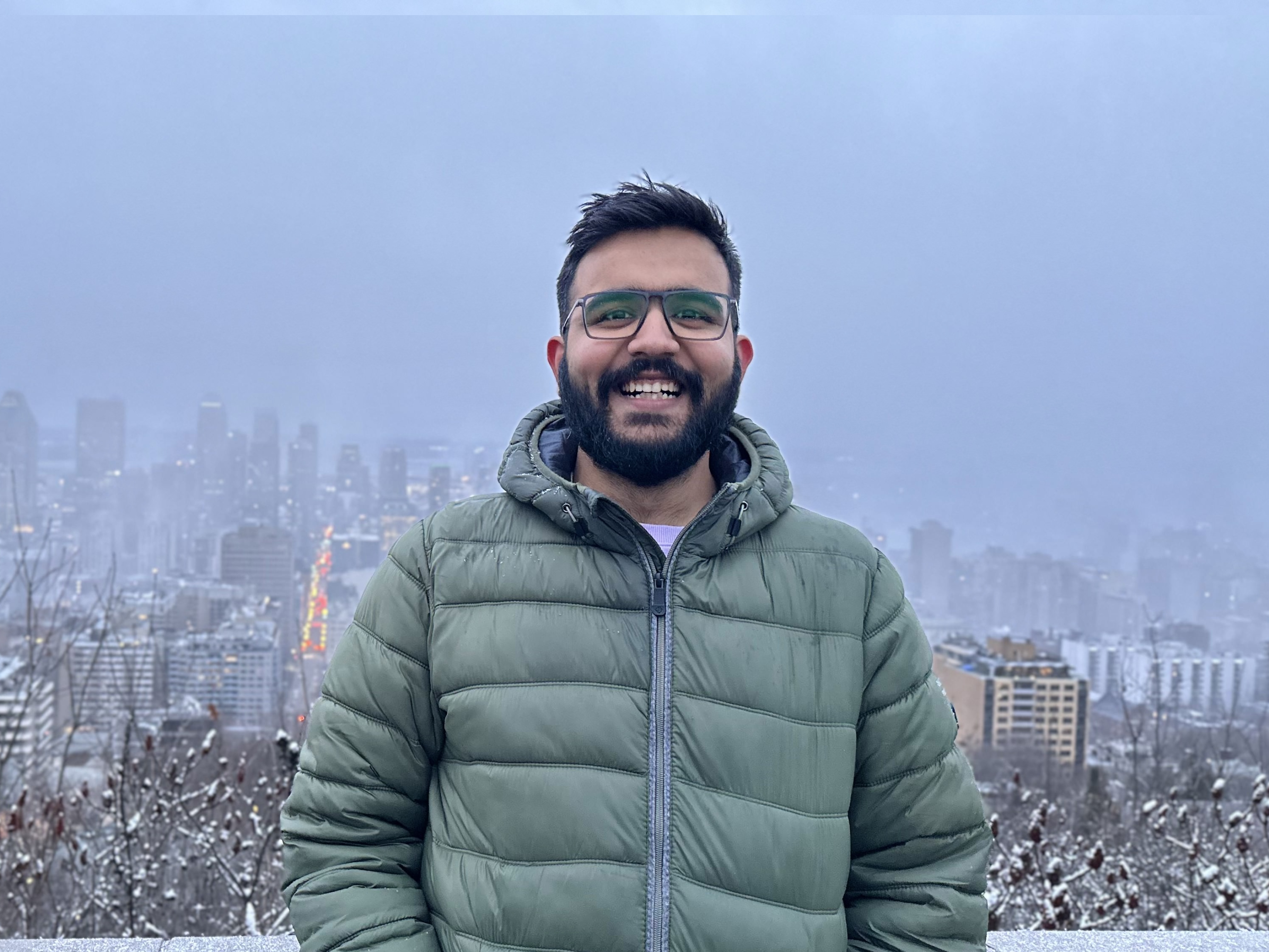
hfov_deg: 71.6
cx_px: 634
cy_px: 476
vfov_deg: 56.8
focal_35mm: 24
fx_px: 880
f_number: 1.78
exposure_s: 1/60
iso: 320
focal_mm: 6.86
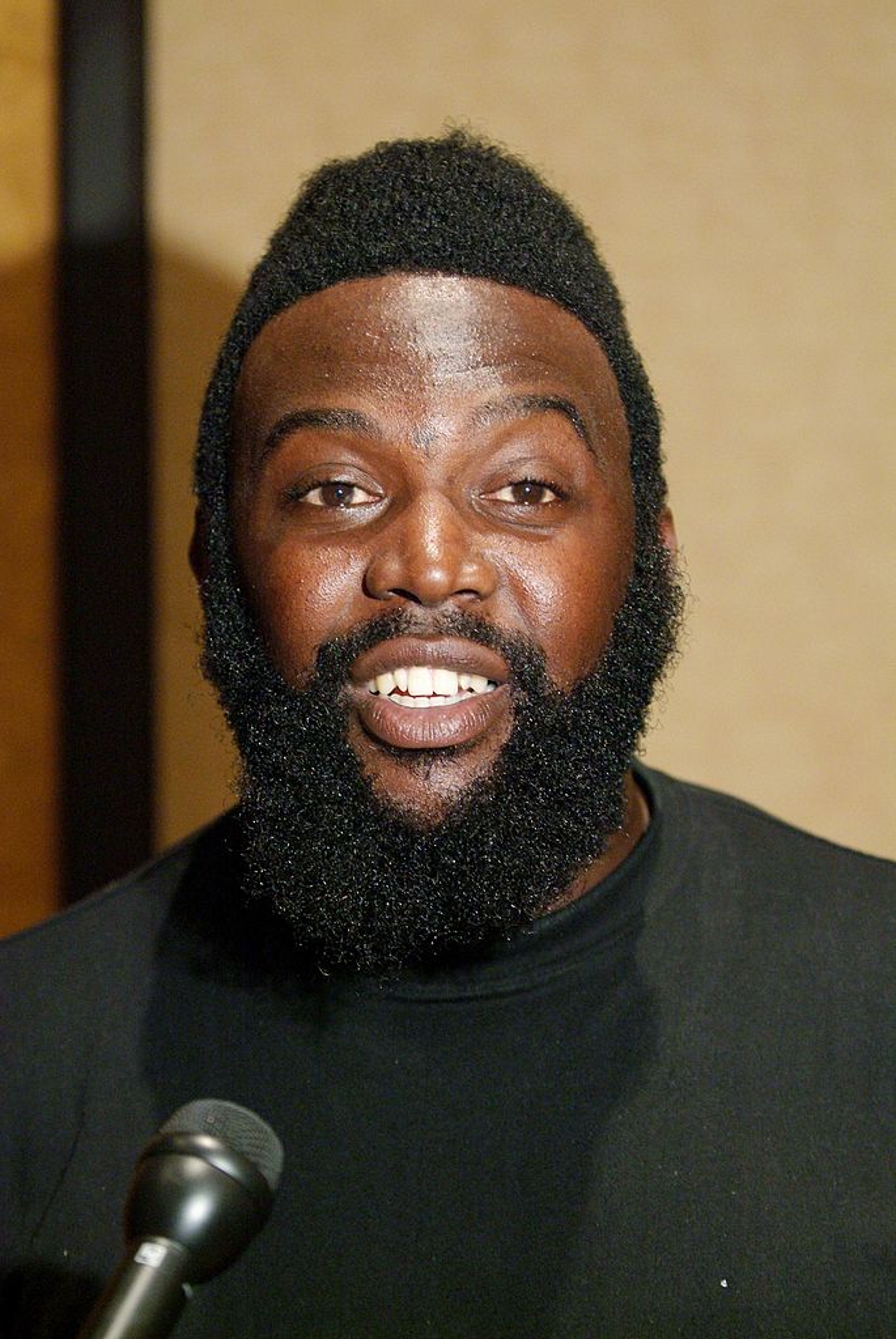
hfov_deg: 13.1
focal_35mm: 105
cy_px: 670
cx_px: 448
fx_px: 3910
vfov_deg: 19.4
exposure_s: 1/90
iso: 1600
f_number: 2.8
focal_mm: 70
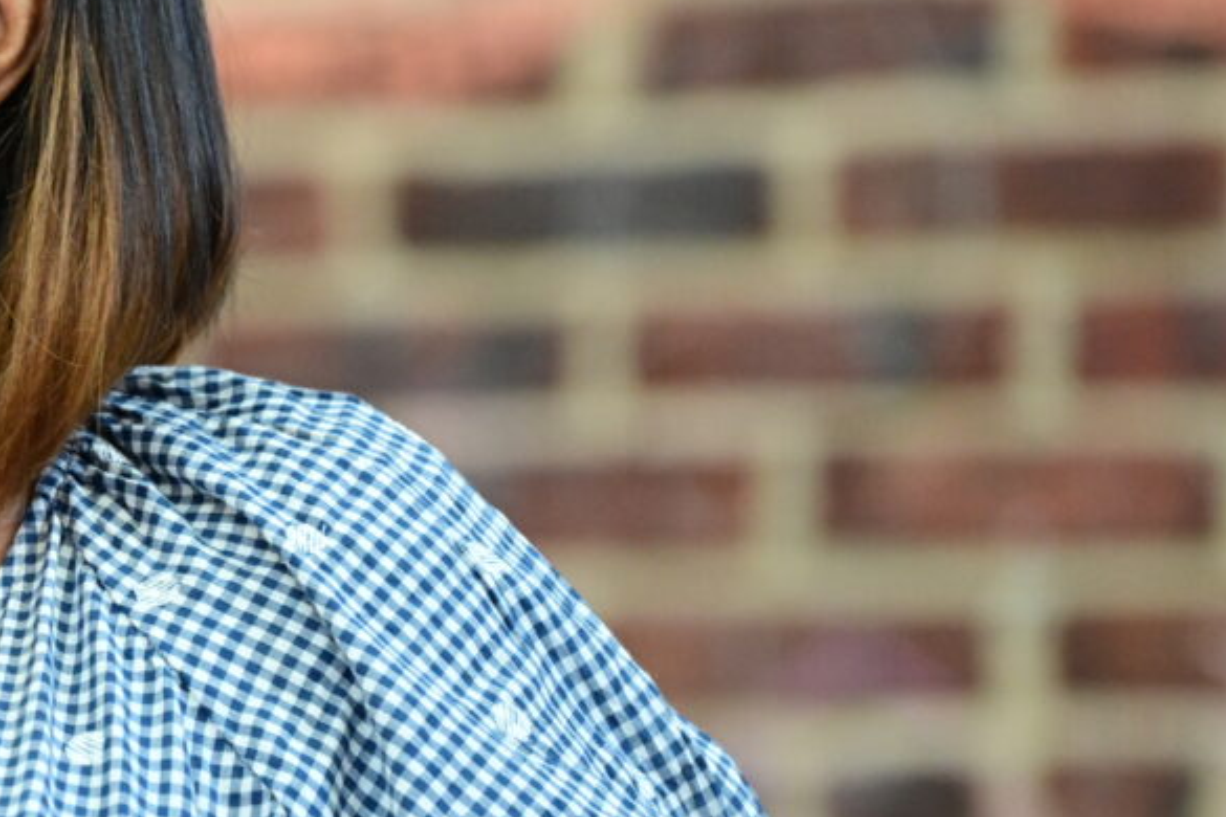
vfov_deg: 3.0
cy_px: 486
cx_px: -78
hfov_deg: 4.5
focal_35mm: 455
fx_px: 15494
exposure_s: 1/320
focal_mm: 185
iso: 2500
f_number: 3.5
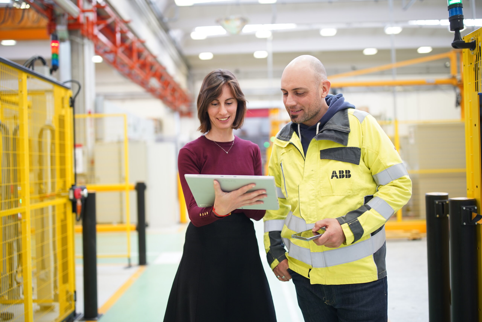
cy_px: 161
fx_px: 469
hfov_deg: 54.4
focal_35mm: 35
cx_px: 241
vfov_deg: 37.9
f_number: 1.4
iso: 250
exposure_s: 1/100
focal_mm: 35
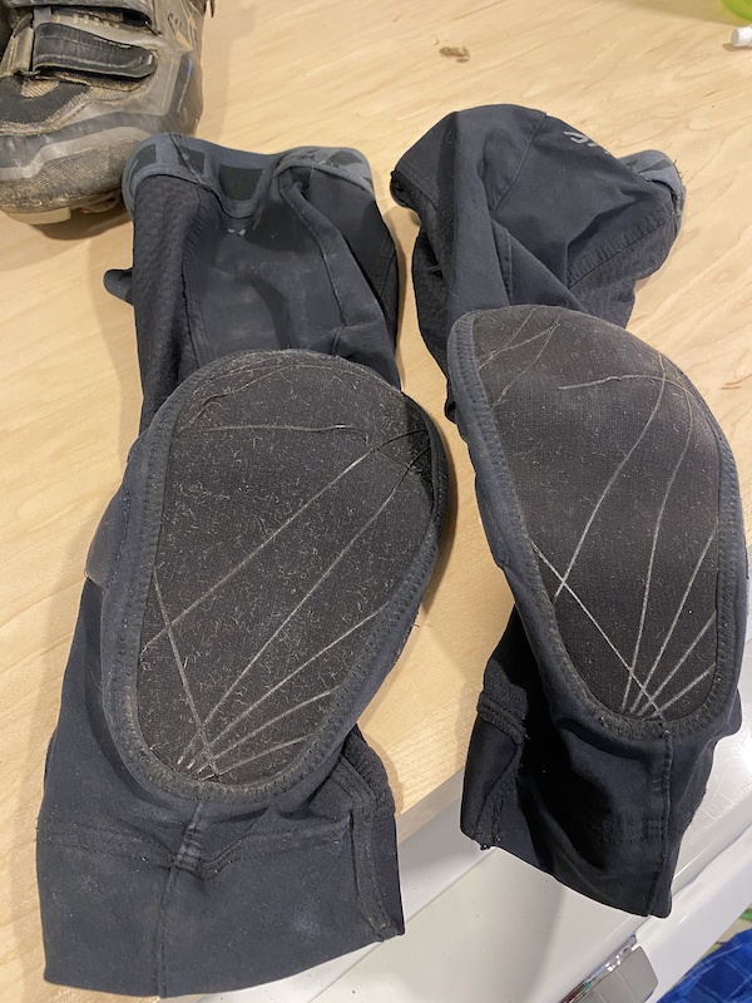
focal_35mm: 26
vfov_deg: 67.3
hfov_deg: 53.1
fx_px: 753
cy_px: 502
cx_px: 376
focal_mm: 4.25
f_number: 1.8
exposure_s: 1/60
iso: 320
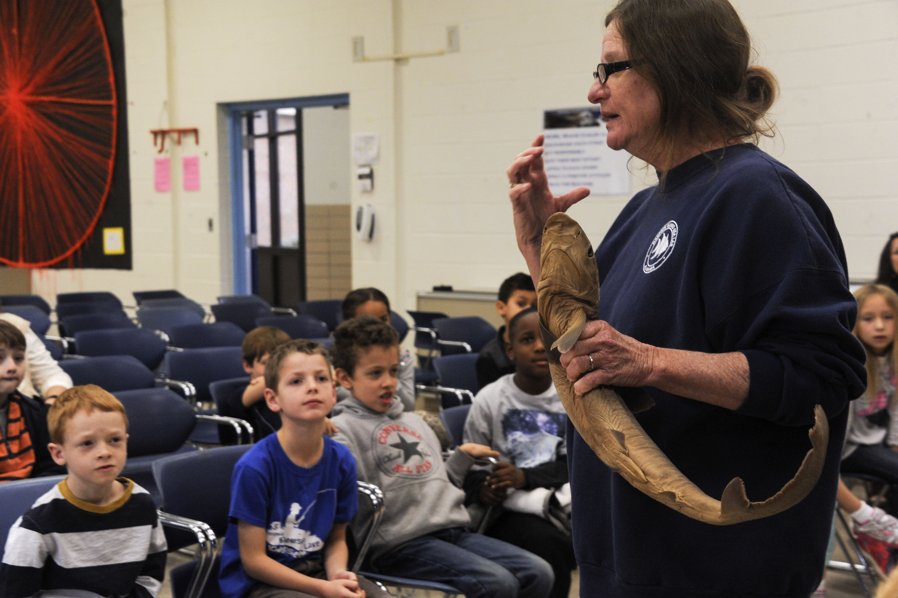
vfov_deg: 21.9
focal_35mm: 62
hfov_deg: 32.4
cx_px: 449
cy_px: 299
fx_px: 1546
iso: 1600
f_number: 7.1
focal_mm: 62
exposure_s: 1/100
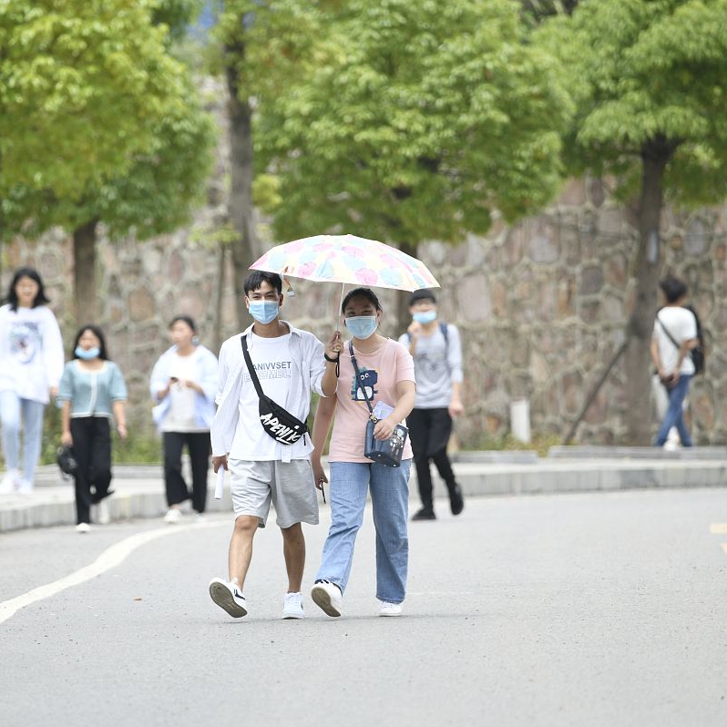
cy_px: 364
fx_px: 18225
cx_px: 253
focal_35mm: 767
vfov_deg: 2.3
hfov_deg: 2.3
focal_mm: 600
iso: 125
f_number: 6.3
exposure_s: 1/200
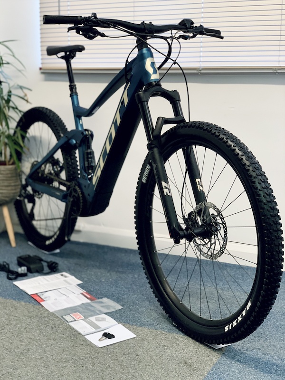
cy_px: 190
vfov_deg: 36.8
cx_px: 142
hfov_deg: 28.0
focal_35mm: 52
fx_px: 571
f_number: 2.4
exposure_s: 1/50
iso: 125
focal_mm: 6
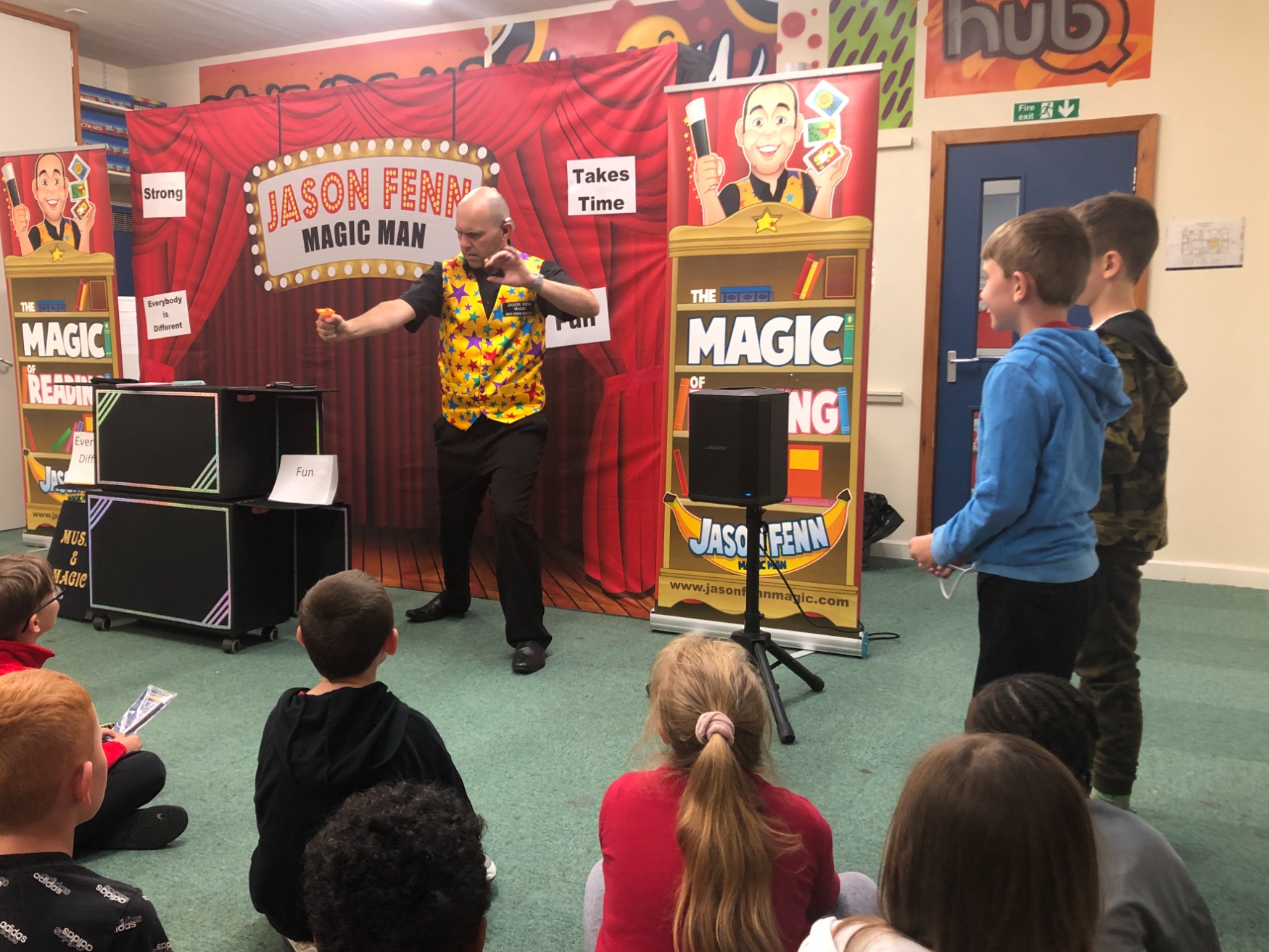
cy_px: 479
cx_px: 565
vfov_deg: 44.2
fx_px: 1173
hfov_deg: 56.7
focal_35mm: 32
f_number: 1.8
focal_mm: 3.99
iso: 40
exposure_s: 1/17
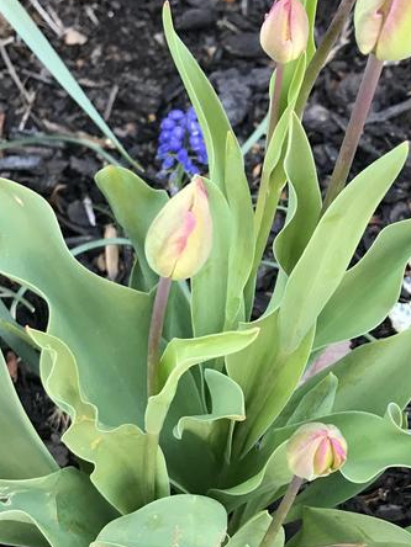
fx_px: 997
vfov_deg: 30.6
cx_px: 255
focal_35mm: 63
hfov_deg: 23.2
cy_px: 341
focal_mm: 4
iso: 25
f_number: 1.8
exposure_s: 1/30
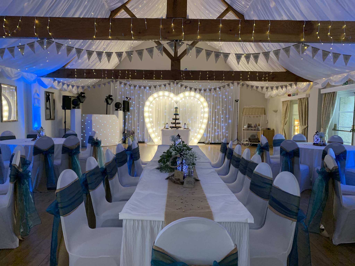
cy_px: 133
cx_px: 178
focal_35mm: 26
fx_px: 267
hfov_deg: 67.3
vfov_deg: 53.1
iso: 320
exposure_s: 1/50
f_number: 1.8
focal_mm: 4.25
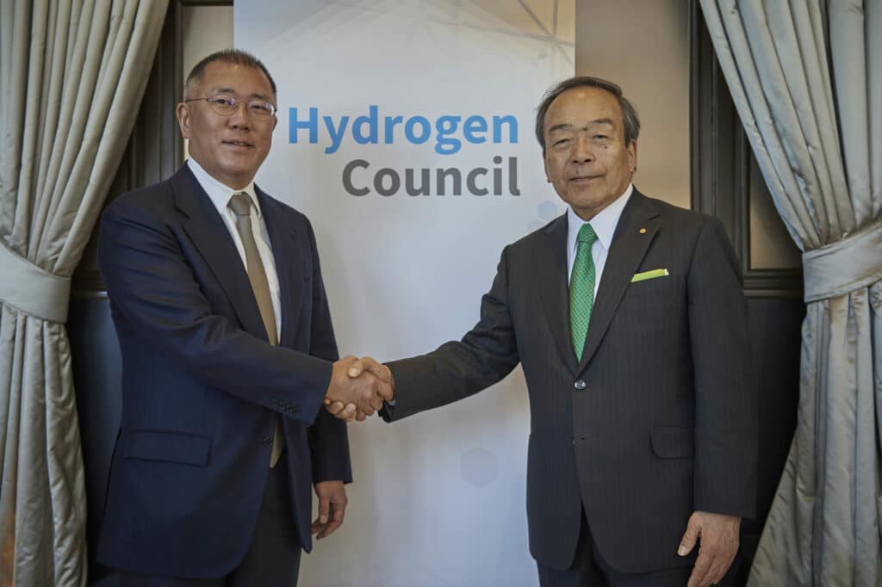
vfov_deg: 33.4
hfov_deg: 48.5
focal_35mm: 40
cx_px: 441
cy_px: 294
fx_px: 980
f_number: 2.8
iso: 250
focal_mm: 40
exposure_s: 1/125
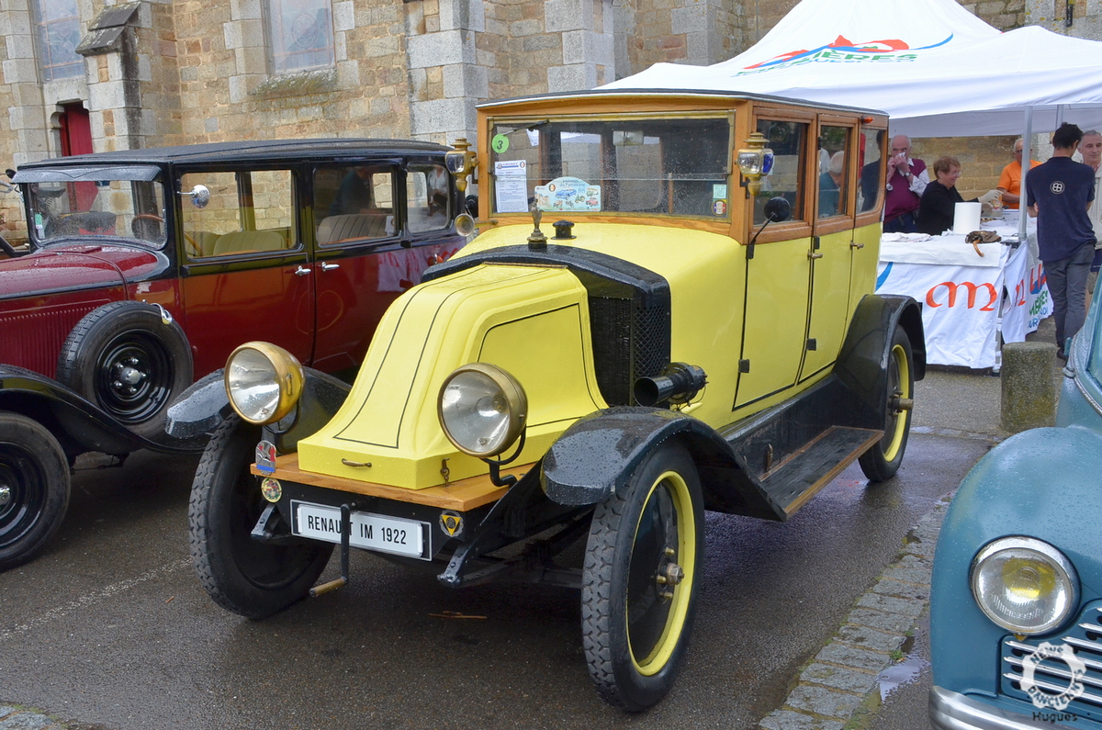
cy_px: 365
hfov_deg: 57.3
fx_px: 1008
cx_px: 551
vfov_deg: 39.8
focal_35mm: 33
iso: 640
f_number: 7.1
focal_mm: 22
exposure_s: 1/200
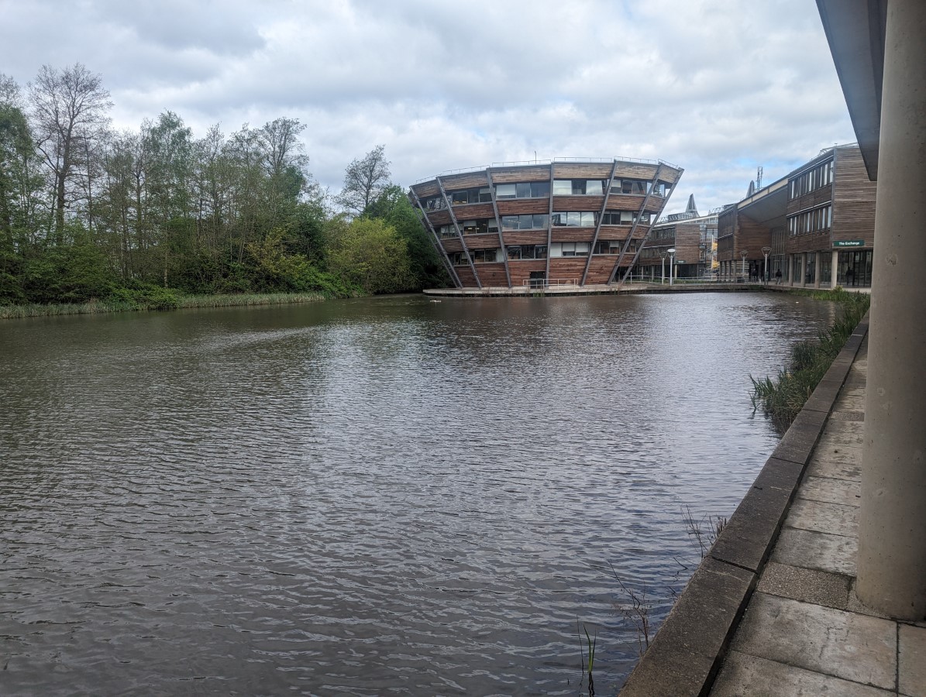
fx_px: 643
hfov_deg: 71.5
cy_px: 348
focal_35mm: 24
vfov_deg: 56.9
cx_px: 463
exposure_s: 1/1192
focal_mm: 6.81
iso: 46
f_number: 1.85
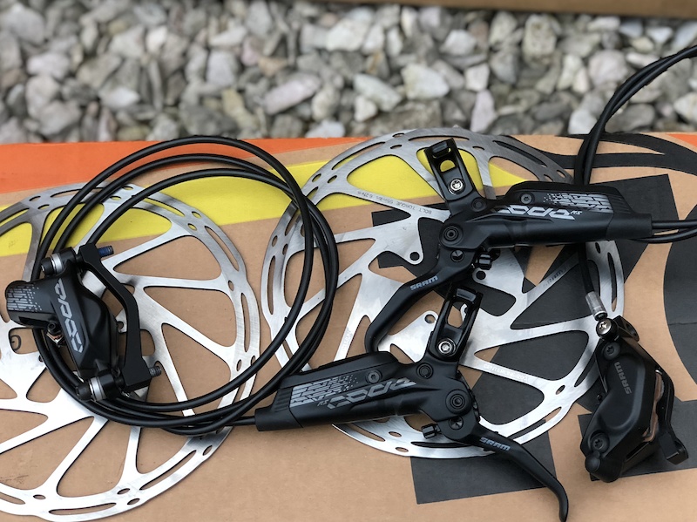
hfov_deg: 33.8
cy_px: 261
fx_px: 1147
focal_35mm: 57
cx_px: 348
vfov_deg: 25.6
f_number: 2.8
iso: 160
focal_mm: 6.6
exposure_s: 1/30
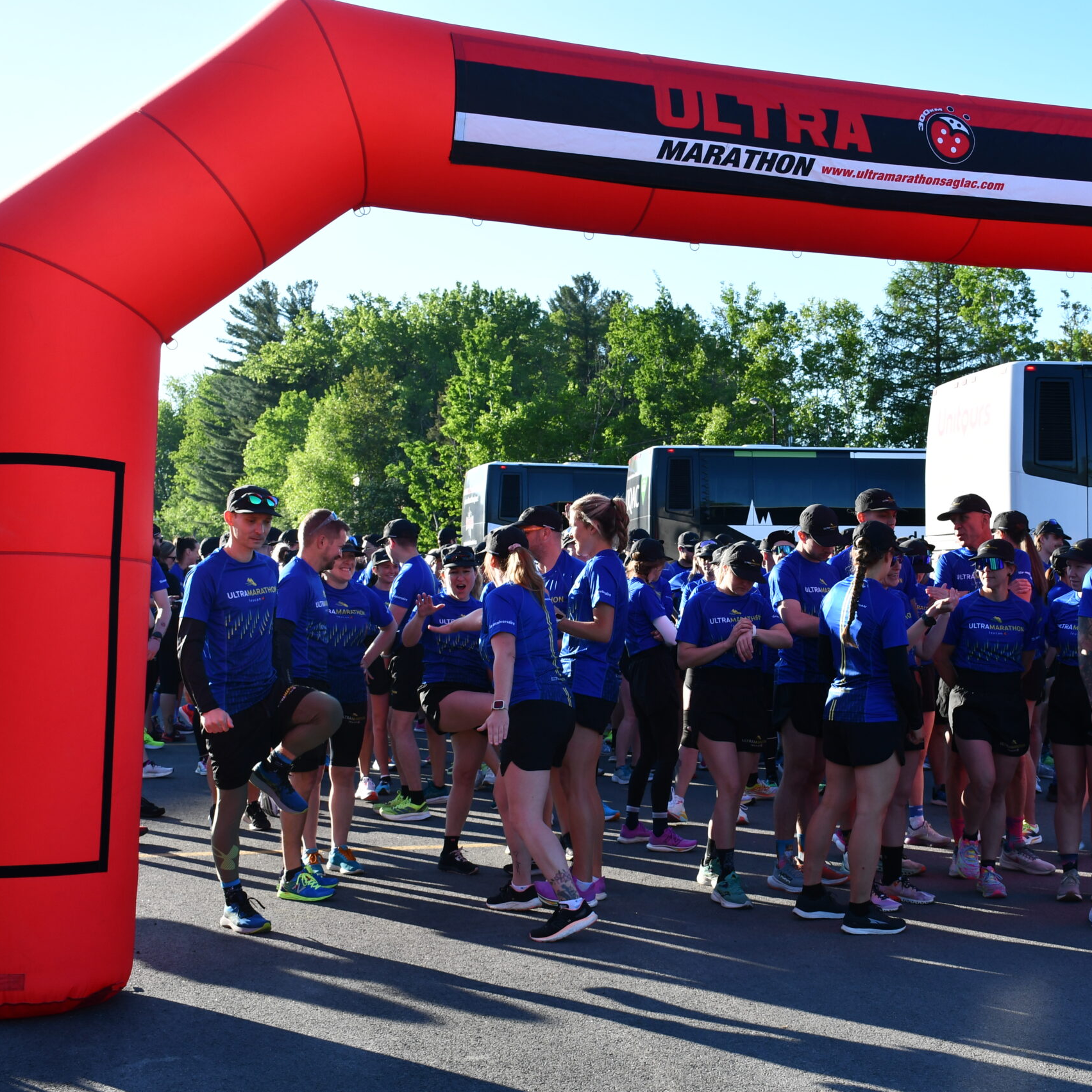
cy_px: 545
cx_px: 706
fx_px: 1642
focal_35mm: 46
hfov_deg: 36.5
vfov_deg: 36.8
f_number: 8
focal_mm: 24
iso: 200
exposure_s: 1/250
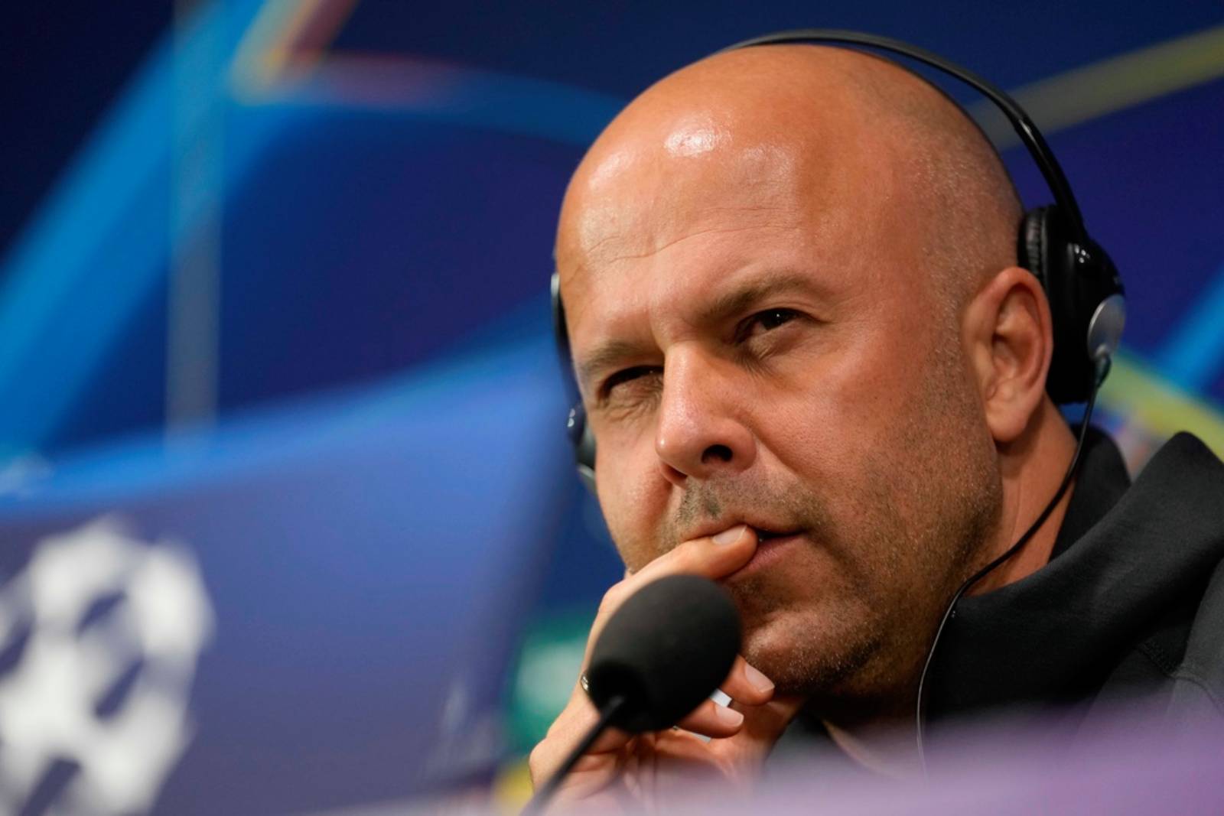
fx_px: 6732
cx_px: 612
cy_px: 408
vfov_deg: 6.9
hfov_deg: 10.4
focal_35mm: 198
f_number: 2.8
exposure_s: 1/250
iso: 1600
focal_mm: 198
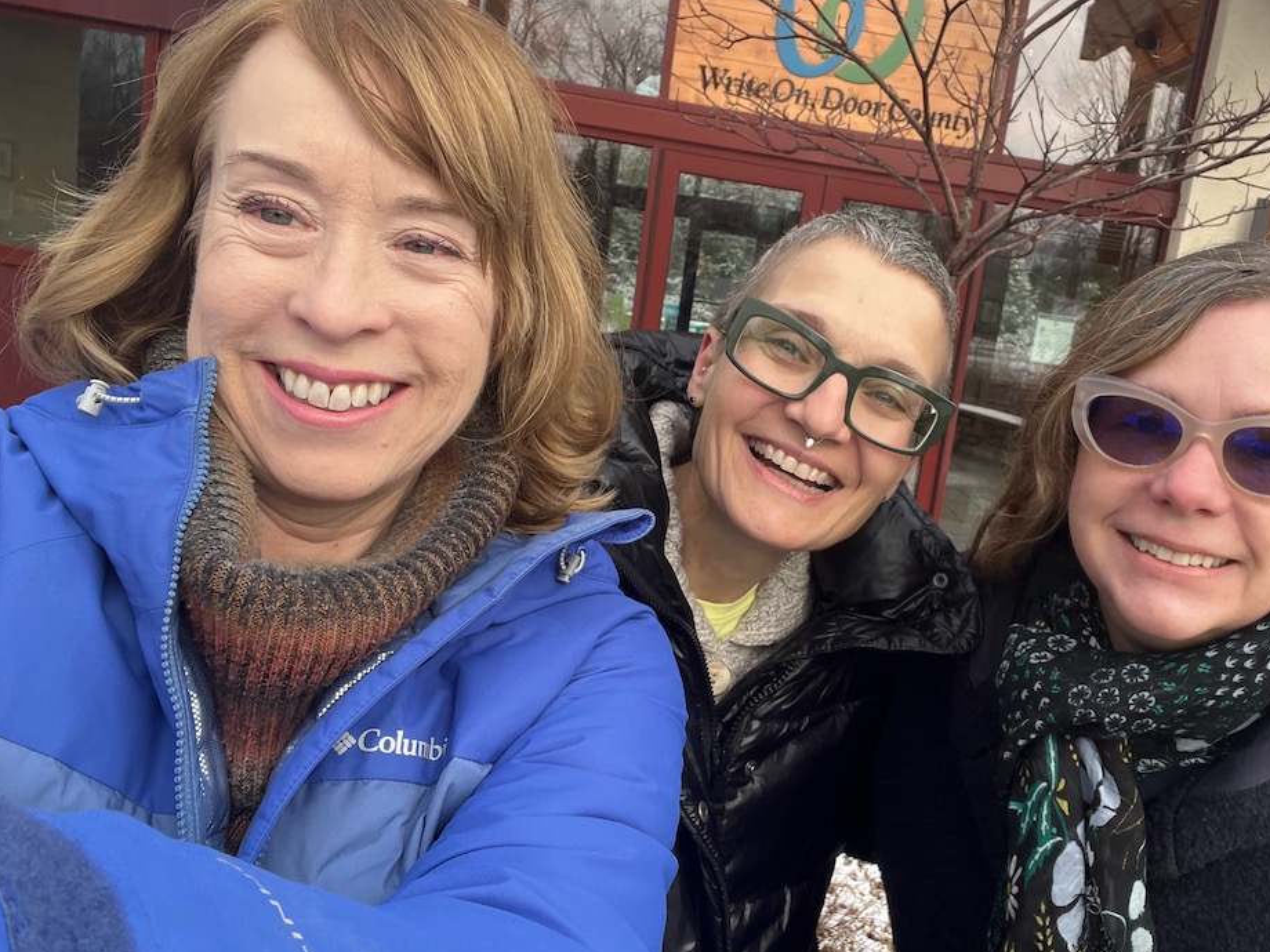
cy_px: 455
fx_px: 1101
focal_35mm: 30
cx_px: 824
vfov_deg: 46.8
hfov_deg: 58.9
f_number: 2.2
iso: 32
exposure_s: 1/270
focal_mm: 2.71
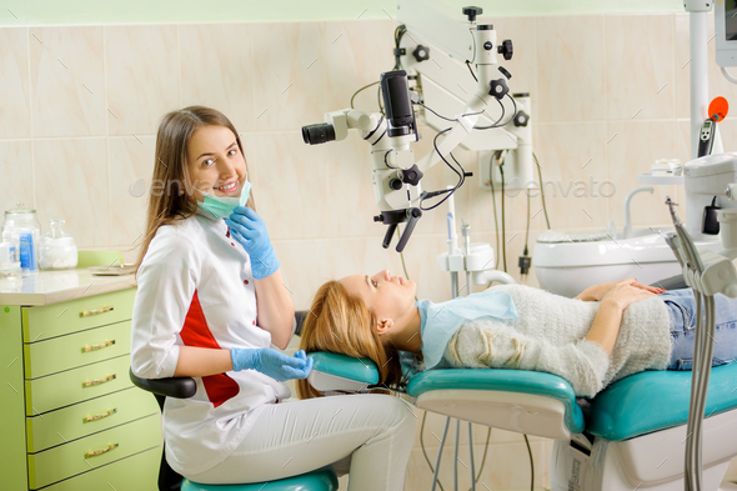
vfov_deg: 14.9
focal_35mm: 92
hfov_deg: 22.1
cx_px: 368
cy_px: 246
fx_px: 1883
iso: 160
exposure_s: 1/125
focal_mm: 92
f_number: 2.8
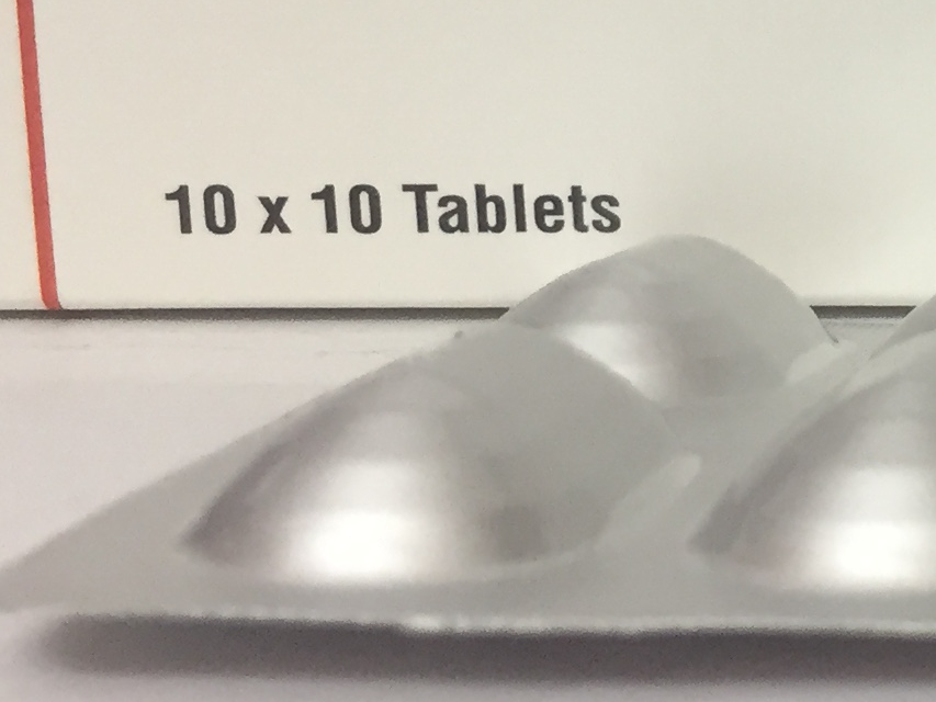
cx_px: 1492
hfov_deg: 15.9
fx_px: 3002
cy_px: -49
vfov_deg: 13.1
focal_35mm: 111
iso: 80
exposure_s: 1/33
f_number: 2.2
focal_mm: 4.15
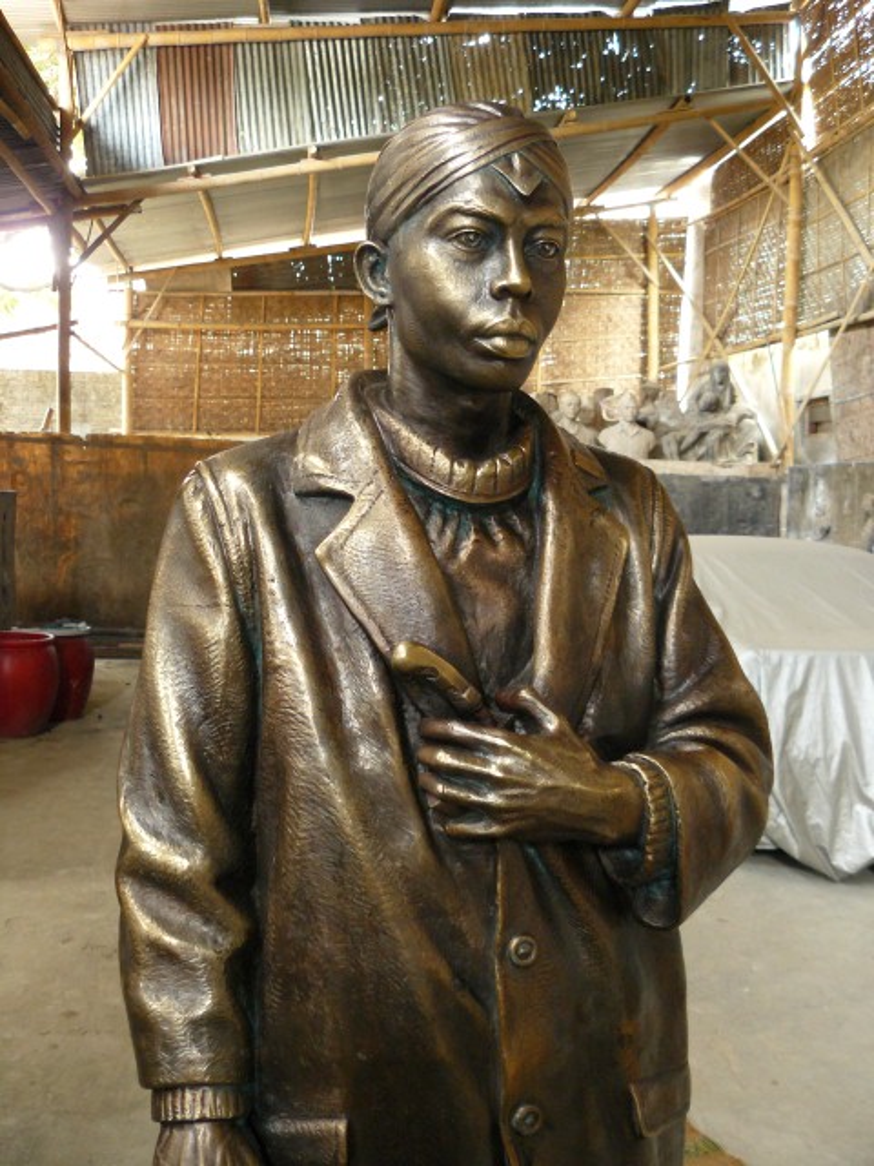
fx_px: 1212
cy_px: 583
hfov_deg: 39.7
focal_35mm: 36
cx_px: 437
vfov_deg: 51.4
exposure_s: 1/10
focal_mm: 6
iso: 200
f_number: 2.8
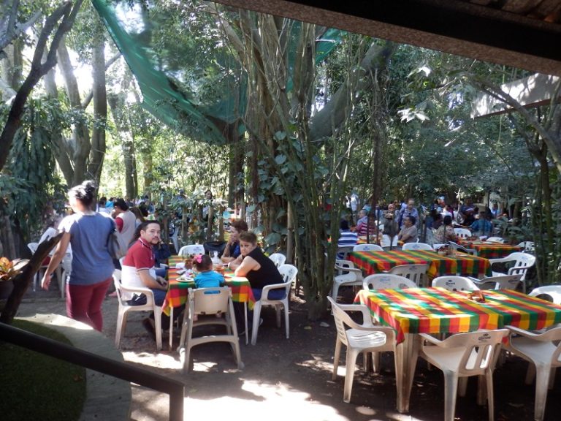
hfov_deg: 69.4
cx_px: 280
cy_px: 210
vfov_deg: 54.9
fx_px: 405
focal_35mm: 25
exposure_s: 1/30
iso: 200
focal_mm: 4.5
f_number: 3
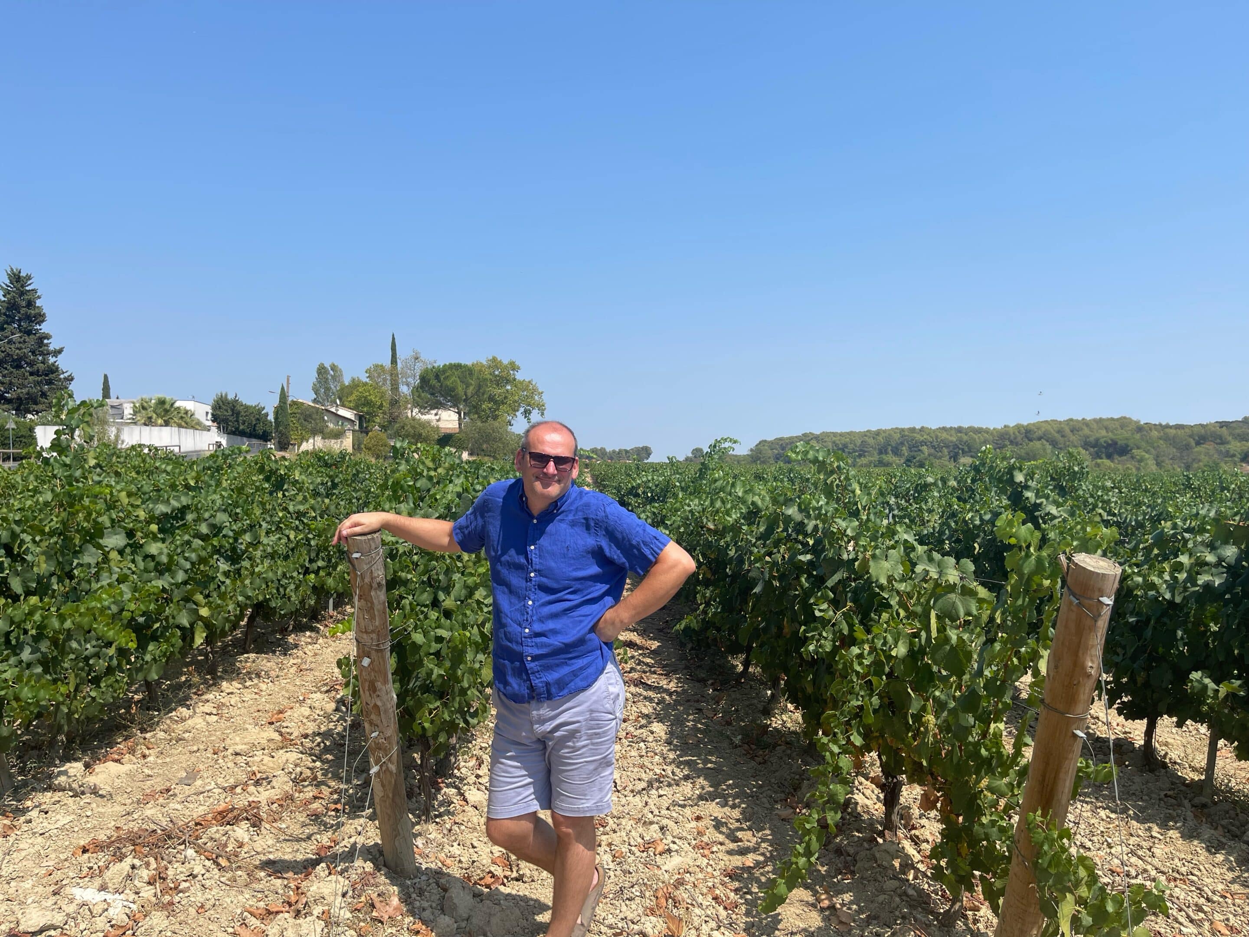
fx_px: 938
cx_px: 624
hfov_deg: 67.3
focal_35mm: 26
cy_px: 468
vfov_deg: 53.1
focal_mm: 5.1
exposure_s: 1/3922
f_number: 1.6
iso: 32
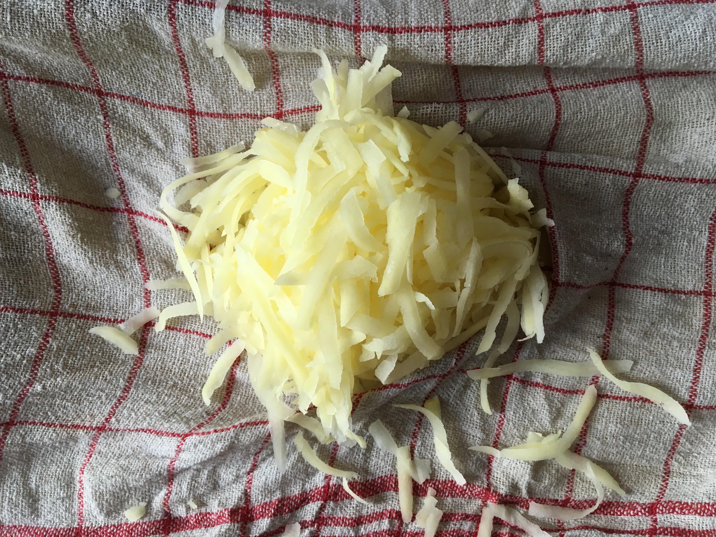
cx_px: 358
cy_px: 268
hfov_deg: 61.7
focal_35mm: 29
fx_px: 600
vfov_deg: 48.2
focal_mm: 4.15
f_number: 2.2
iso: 40
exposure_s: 1/33
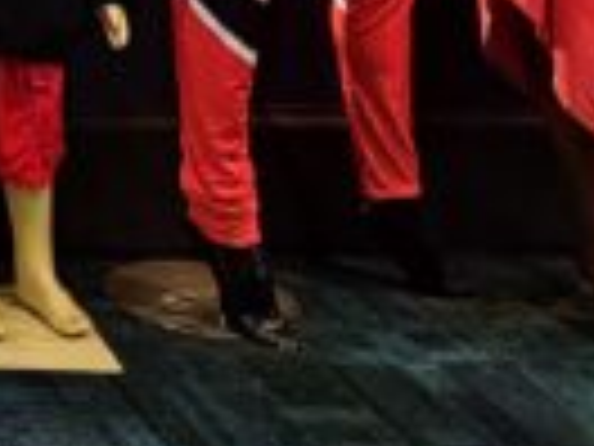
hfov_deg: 12.3
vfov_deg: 9.3
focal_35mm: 134
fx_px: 2299
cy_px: -784
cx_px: -738
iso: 640
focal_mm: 5.4
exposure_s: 1/60
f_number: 1.8
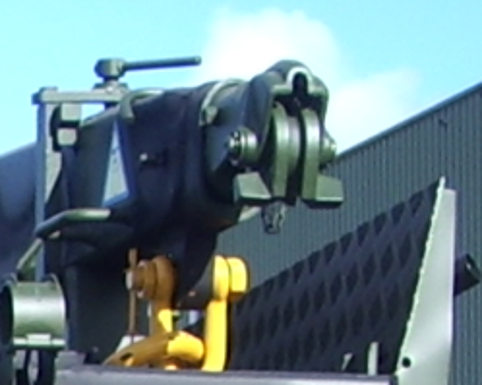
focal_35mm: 238
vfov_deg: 6.2
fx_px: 3394
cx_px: -867
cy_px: 950
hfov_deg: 7.3
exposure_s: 1/200
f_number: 4.3
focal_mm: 5.8
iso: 50
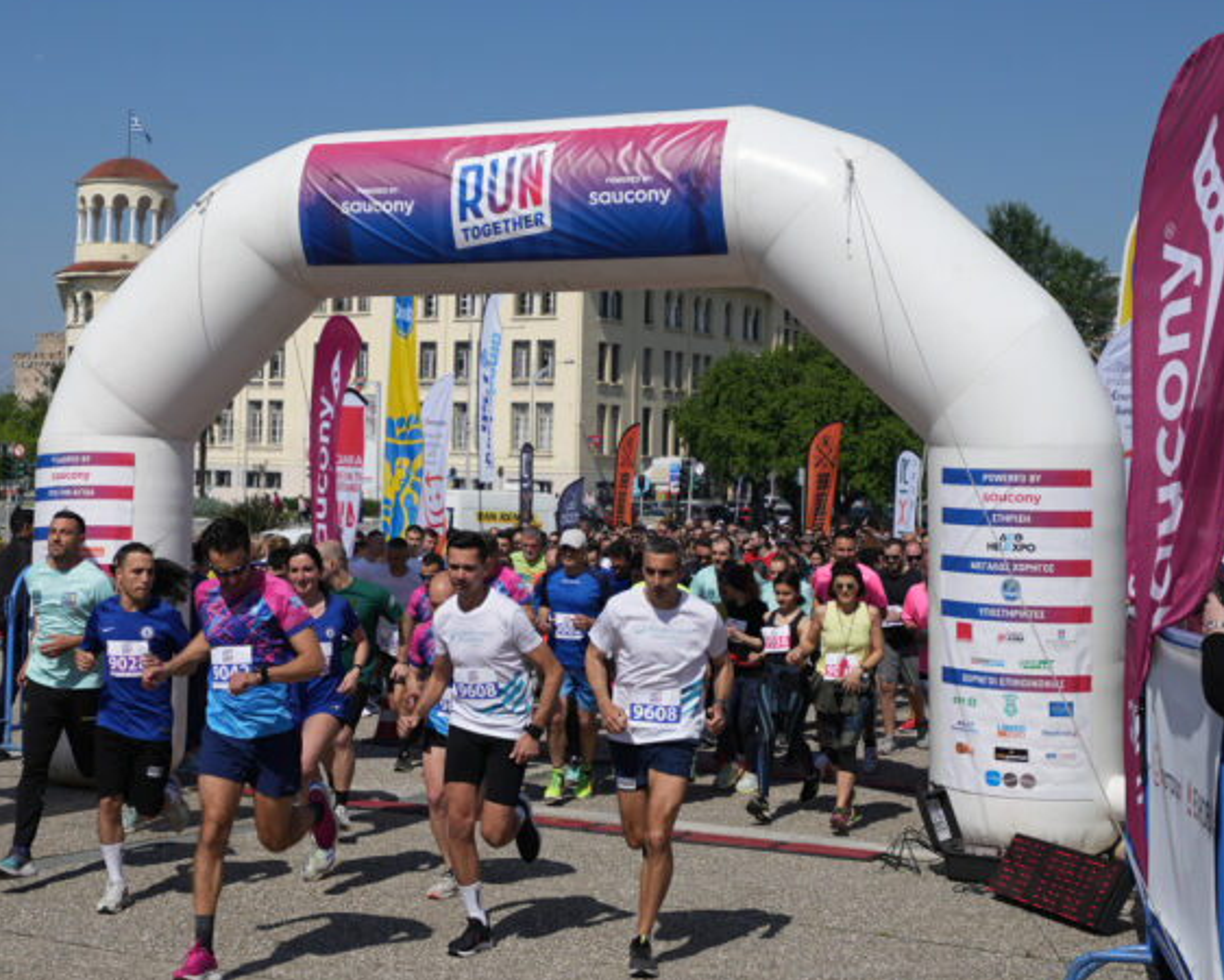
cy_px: 571
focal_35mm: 41
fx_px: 1486
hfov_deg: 44.2
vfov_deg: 36.4
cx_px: 797
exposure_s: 1/8000
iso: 200
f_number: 2.8
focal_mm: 24
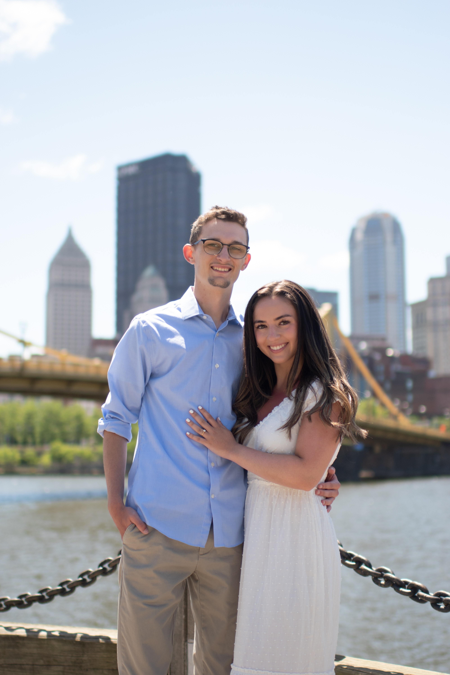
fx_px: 984
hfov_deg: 25.8
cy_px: 338
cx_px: 225
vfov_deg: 37.9
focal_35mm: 52
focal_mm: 35
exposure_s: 1/4000
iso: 140
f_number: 1.6
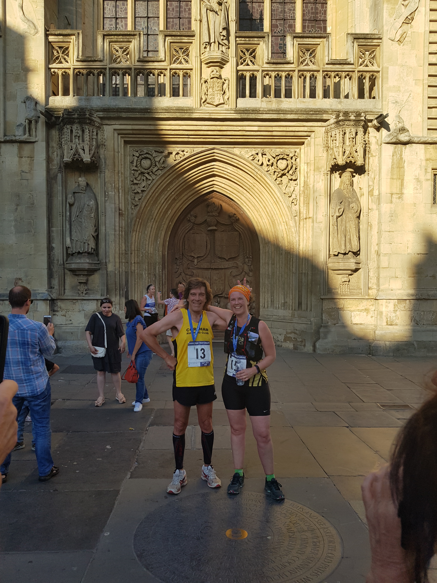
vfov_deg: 67.3
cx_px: 218
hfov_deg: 53.1
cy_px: 292
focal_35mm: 26
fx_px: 438
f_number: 1.7
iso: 40
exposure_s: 1/1204
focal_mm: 4.2
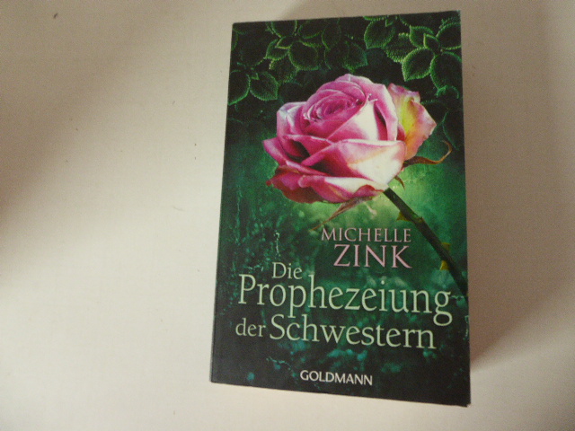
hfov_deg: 71.6
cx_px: 288
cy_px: 216
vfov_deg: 56.8
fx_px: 399
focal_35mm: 24
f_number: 3.3
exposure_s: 1/20
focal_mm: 4.3
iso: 400
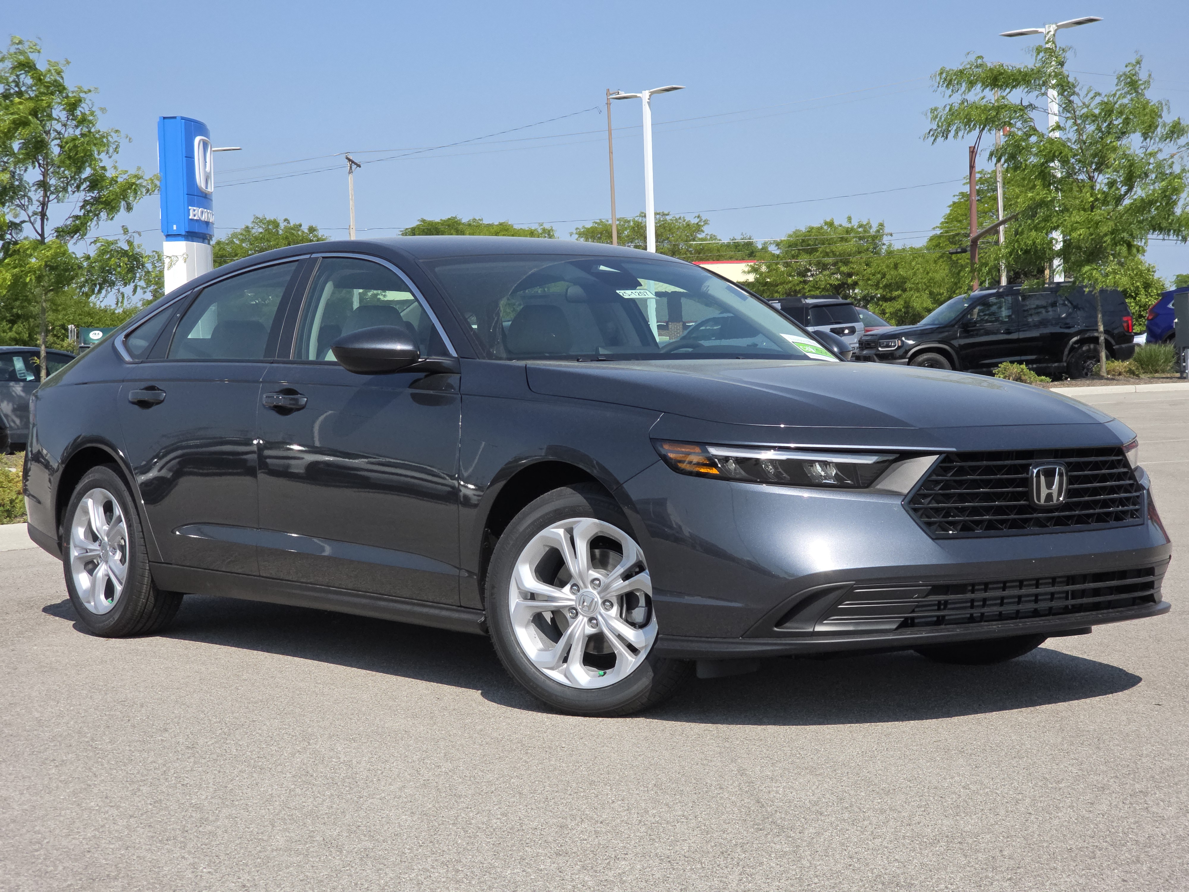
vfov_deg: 21.3
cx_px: 594
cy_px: 446
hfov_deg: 28.2
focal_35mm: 69
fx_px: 2370
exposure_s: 1/2186
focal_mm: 7.9
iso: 50
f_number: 2.4
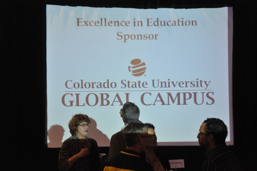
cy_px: 86
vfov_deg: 12.1
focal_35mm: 112
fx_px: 802
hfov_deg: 18.2
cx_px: 128
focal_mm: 75
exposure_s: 1/60
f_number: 5.6
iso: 2000
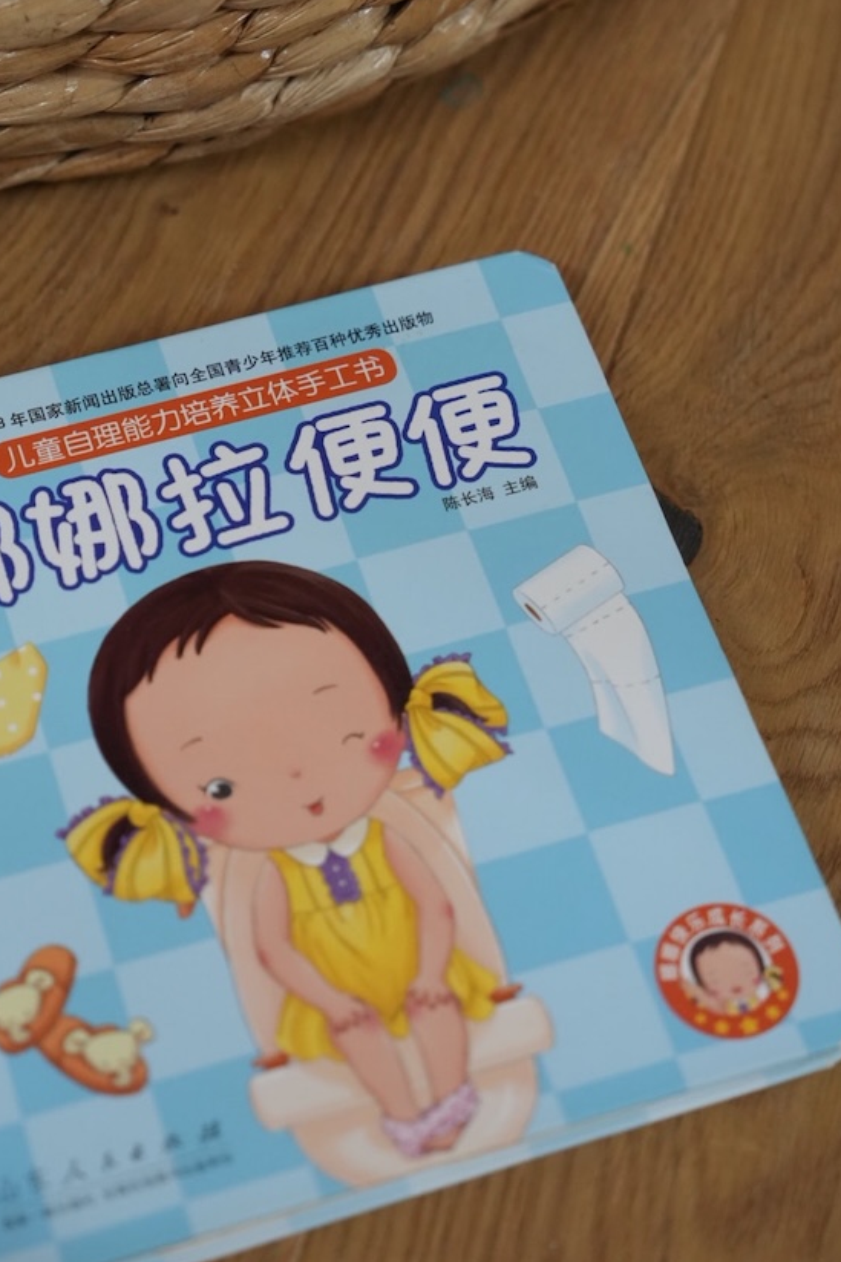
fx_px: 2804
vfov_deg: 25.4
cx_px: 286
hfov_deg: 17.0
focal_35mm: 80
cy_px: 592
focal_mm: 55
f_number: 3.2
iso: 4000
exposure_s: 1/250
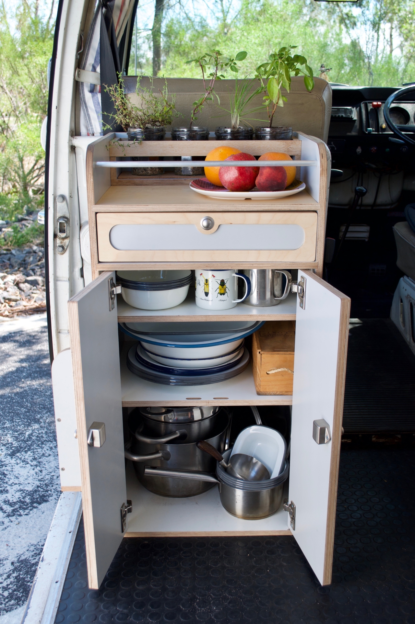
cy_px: 312
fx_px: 676
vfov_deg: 49.6
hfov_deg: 34.1
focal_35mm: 39
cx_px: 208
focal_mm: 26
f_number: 6.3
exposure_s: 1/160
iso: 200
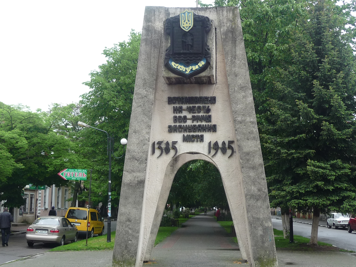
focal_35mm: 48
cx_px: 178
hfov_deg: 39.7
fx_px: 494
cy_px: 134
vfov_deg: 30.3
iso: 100
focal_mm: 5
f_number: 3.4
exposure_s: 1/160
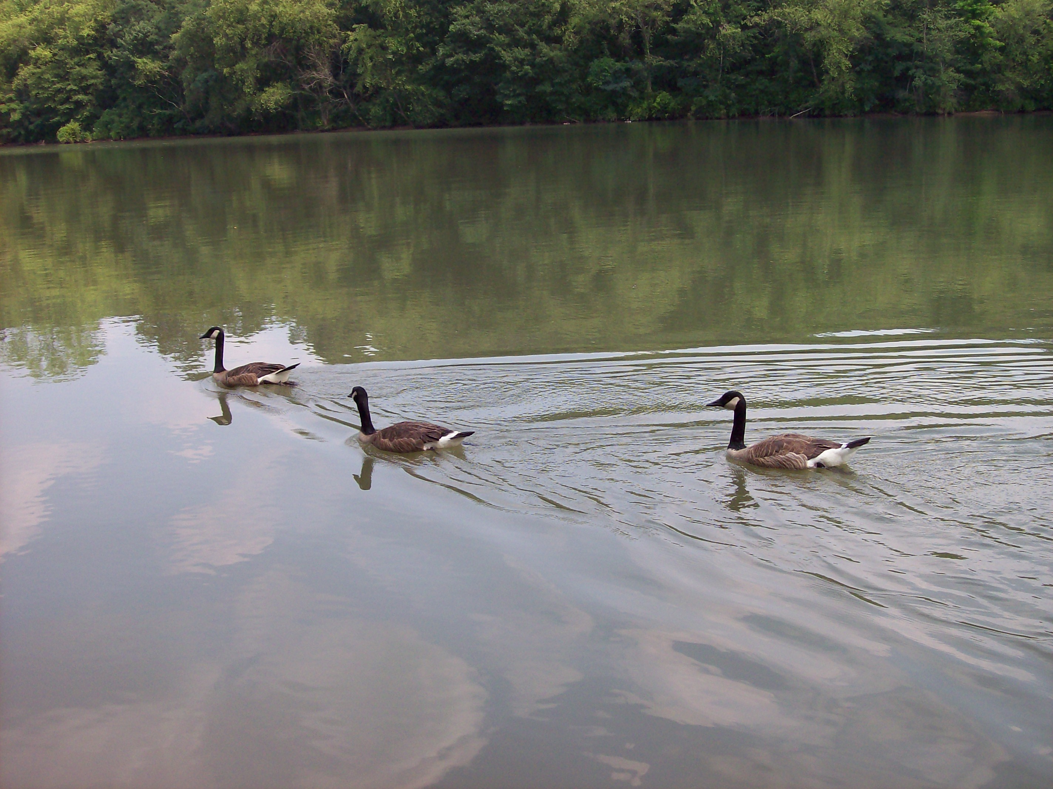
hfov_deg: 42.1
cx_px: 526
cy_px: 394
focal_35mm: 45
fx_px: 1368
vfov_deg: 32.2
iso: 80
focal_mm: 7.6
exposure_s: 1/746
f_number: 3
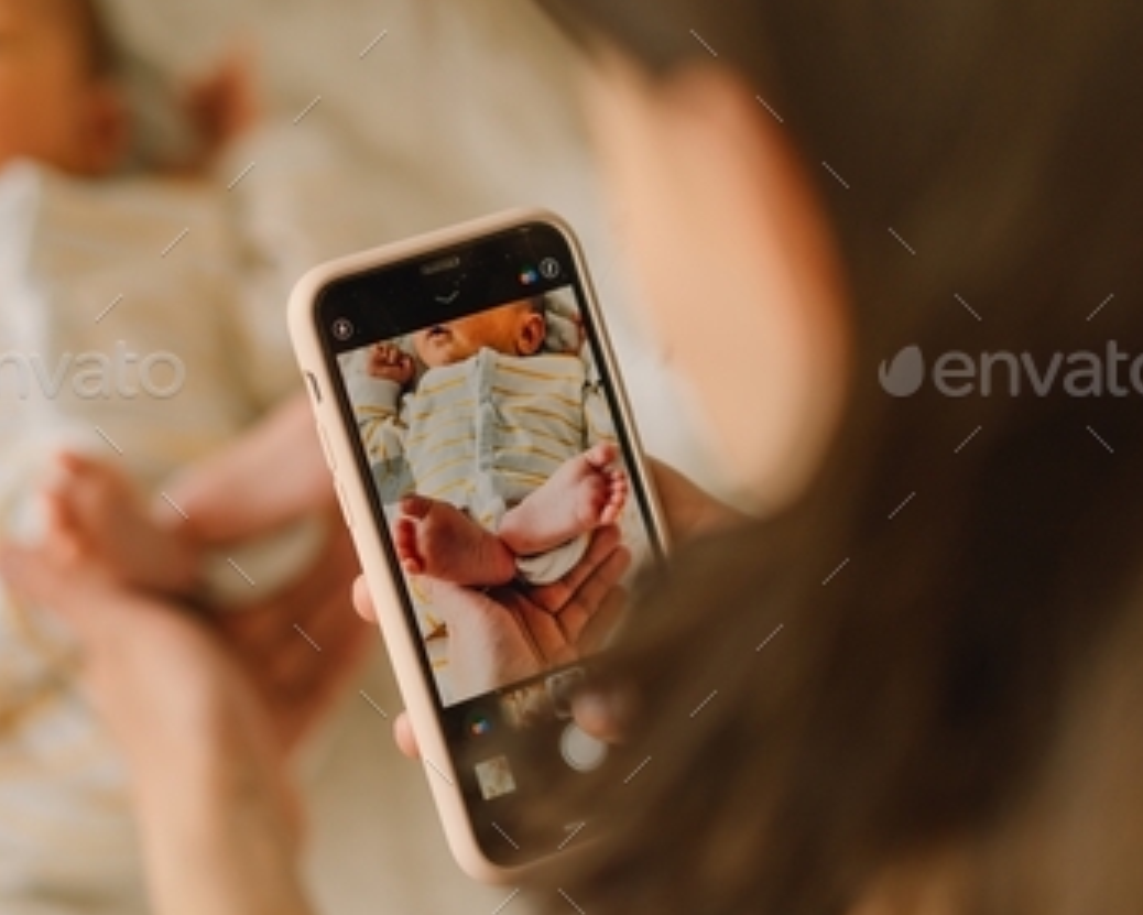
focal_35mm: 88
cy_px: 527
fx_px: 2978
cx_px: 522
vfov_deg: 17.5
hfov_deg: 21.7
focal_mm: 55
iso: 250
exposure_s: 1/250
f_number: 2
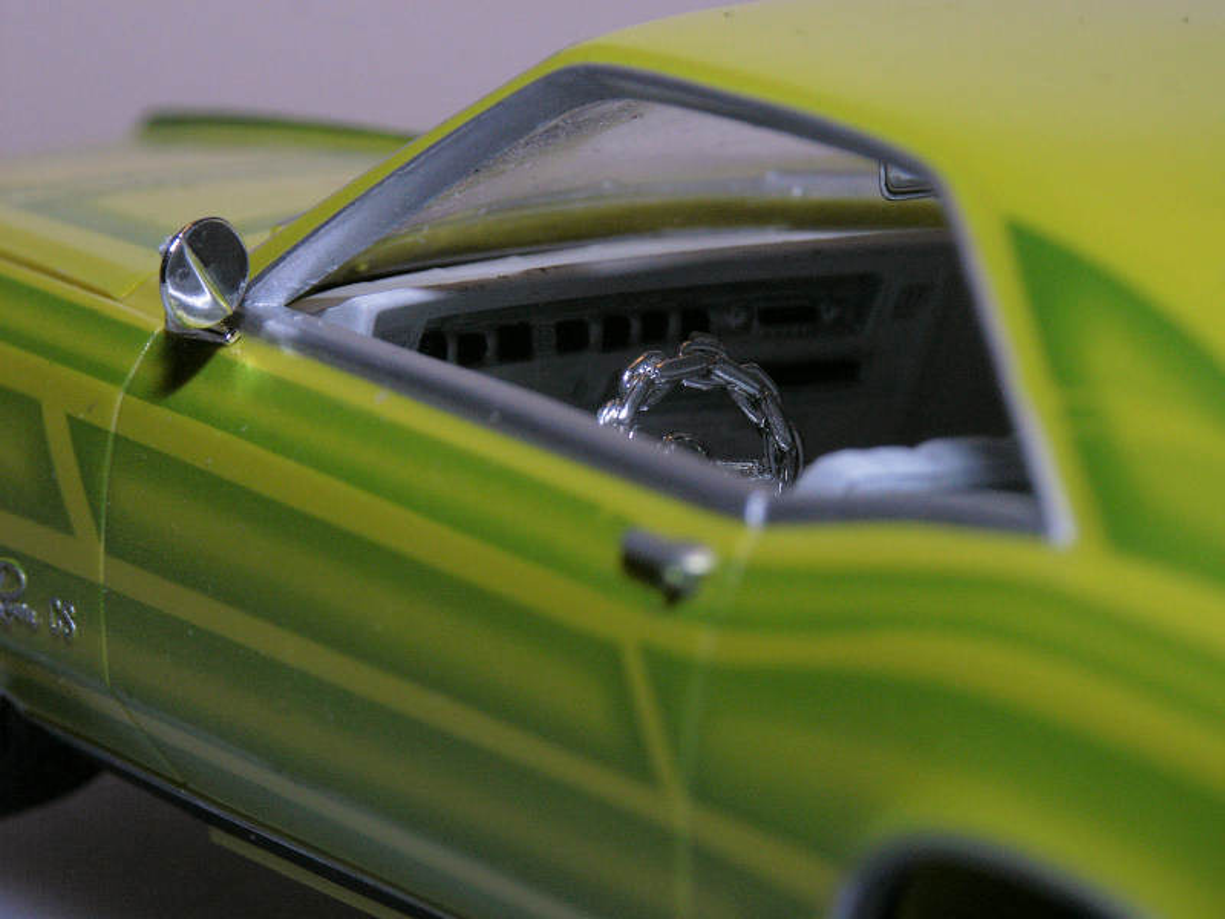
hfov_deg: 9.9
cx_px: 612
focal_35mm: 200
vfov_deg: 7.4
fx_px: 7078
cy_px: 460
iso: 100
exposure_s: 1/180
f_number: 6.7
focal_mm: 50.69
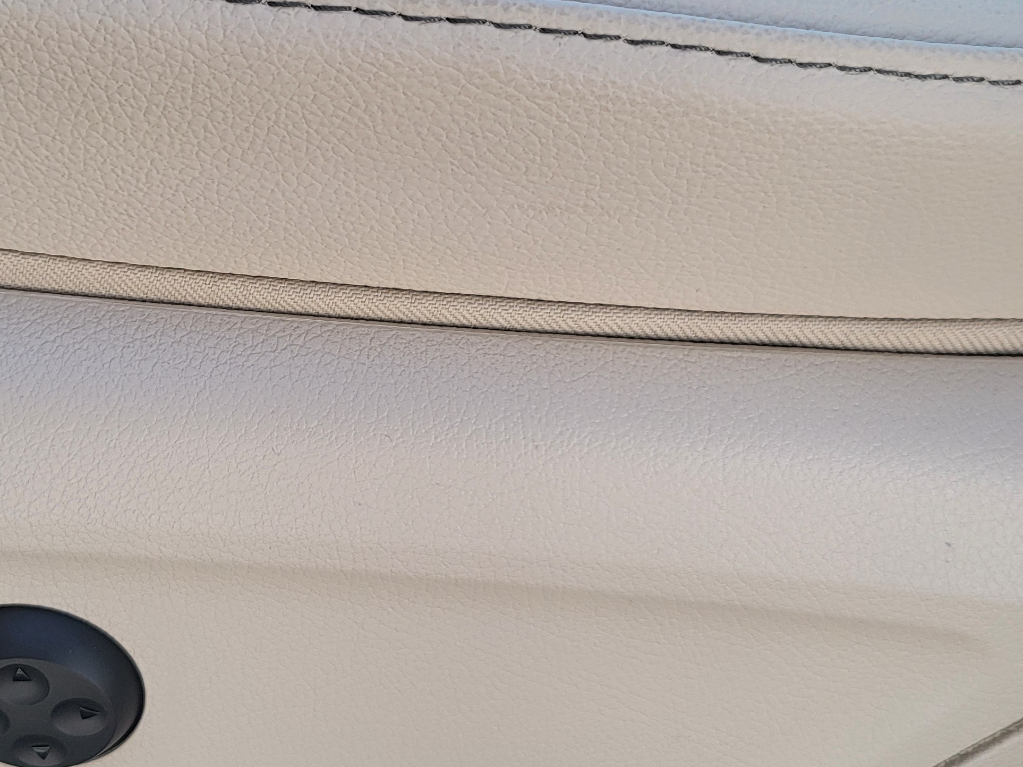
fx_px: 1596
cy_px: 299
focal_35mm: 54
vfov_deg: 27.0
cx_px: 347
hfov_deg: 35.2
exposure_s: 1/344
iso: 40
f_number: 1.8
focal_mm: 5.4
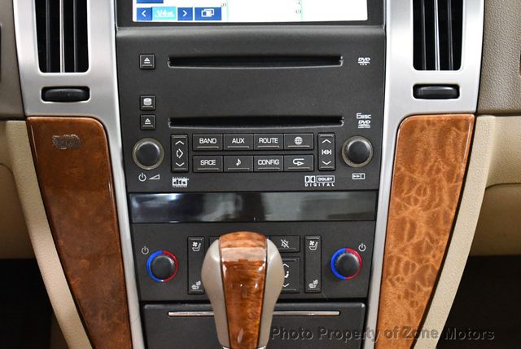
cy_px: 174
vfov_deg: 12.5
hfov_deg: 18.6
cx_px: 260
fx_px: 1593
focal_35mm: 110
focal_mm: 55
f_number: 5.6
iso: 6400
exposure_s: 1/60
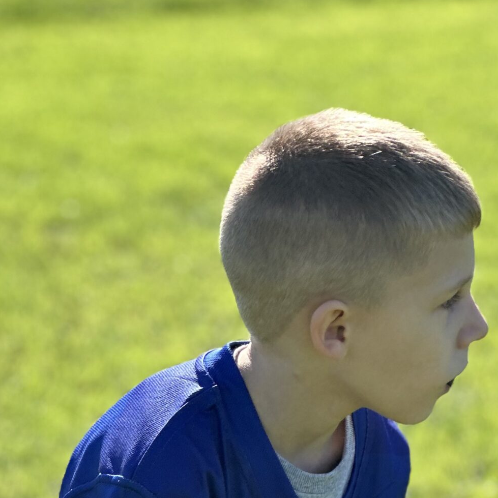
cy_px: 624
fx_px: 2897
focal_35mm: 178
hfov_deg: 9.8
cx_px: 235
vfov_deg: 9.7
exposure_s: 1/258
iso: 25
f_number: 2.8
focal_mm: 9
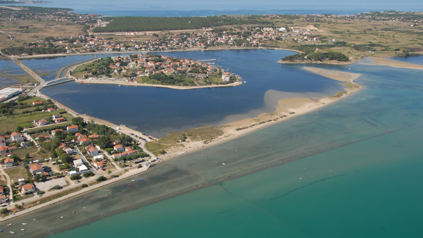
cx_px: 211
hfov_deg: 56.6
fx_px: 393
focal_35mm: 35
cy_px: 119
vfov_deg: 33.7
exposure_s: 1/350
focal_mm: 22
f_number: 10
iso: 200
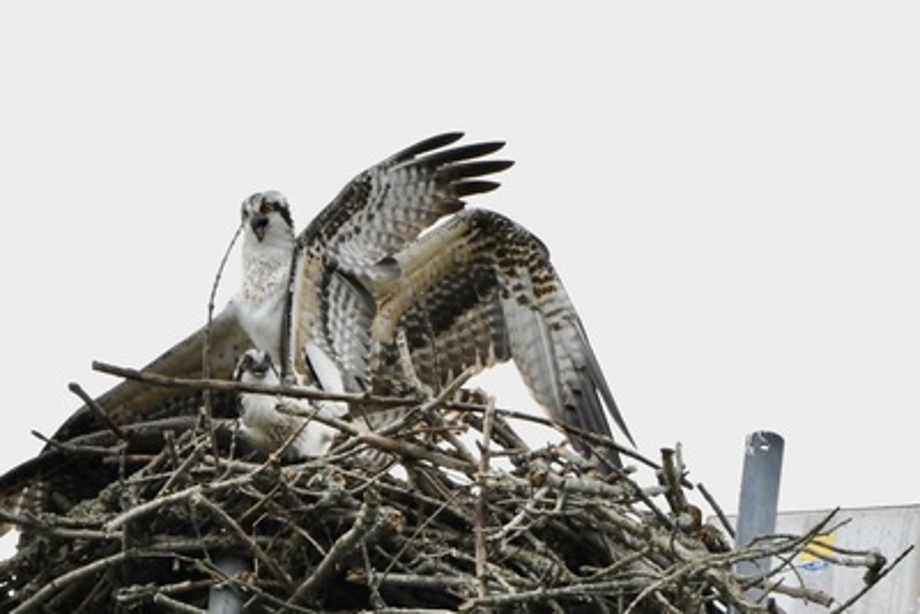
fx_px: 23007
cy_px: 307
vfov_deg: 1.5
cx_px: 460
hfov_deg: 2.3
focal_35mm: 900
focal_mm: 600
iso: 500
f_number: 6.3
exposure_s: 1/1000
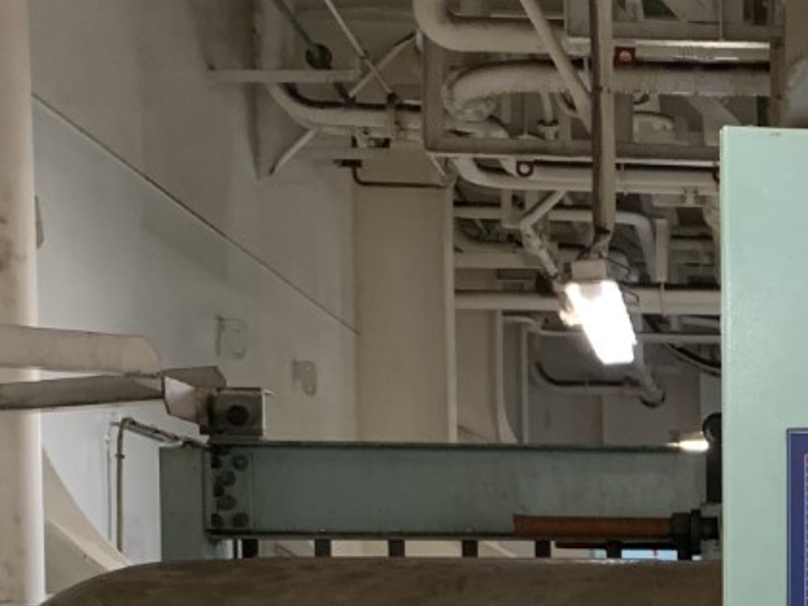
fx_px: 2078
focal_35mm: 89
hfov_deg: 20.4
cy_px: 731
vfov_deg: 16.0
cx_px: 1004
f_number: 1.8
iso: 200
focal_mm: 4.25
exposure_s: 1/60
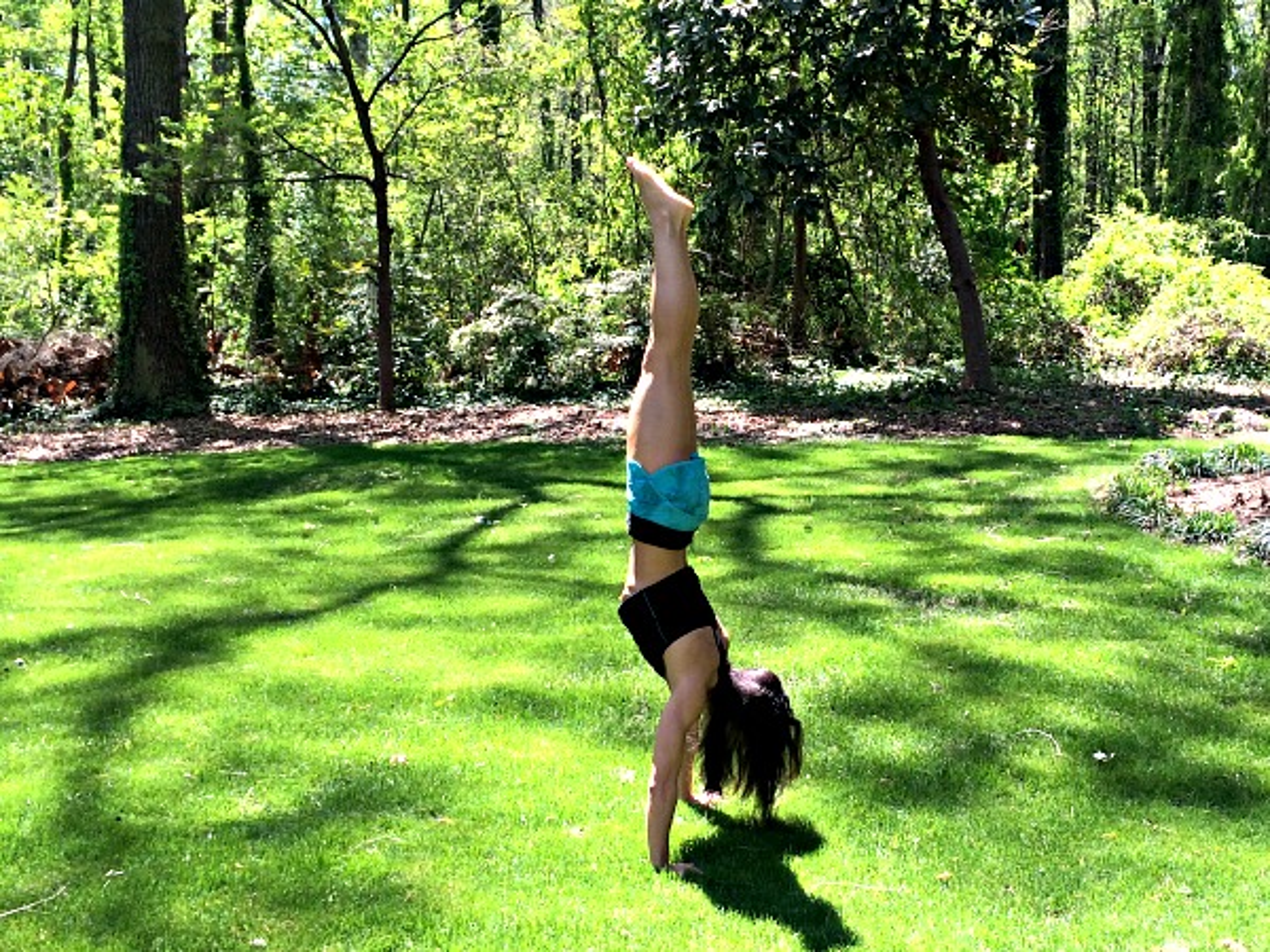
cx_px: 635
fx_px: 1101
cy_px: 476
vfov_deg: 46.8
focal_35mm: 30
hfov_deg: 60.0
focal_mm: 4.12
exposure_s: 1/391
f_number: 2.2
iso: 32
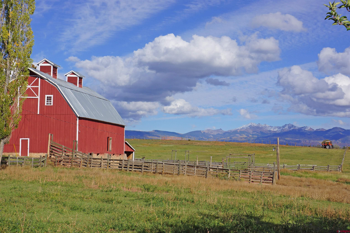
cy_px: 116
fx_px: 612
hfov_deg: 31.9
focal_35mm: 63
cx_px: 175
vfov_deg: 21.6
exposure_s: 1/200
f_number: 13
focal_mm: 42
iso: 100
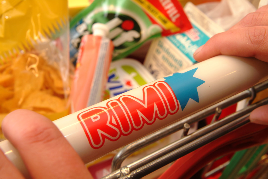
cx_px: 134
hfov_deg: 43.6
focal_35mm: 45
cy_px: 90
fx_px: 335
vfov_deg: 29.9
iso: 400
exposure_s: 1/20
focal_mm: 30
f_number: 11
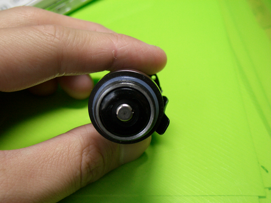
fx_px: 415
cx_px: 136
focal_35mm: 53
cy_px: 102
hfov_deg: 36.2
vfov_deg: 27.5
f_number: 3.2
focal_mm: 11.3
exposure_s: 1/100
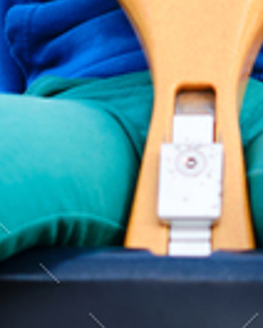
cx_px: 161
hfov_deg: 4.9
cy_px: 6
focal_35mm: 314
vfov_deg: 6.1
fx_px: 3048
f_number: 1.4
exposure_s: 1/2000
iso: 160
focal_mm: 33
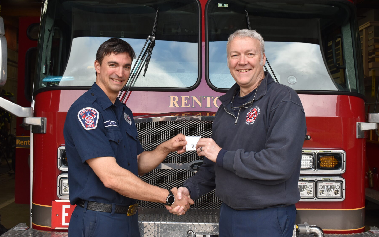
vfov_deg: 28.9
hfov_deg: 44.8
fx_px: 460
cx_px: 189
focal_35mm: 45
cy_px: 114
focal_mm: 29
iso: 400
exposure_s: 1/125
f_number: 6.3
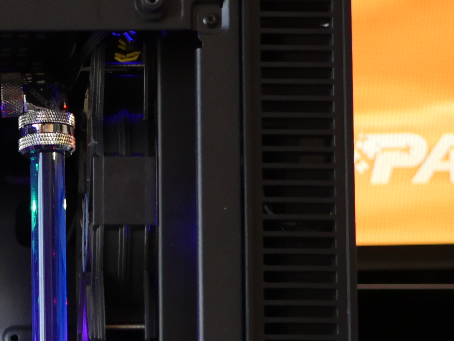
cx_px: -150
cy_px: 521
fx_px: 2347
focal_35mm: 179
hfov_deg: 10.8
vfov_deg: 8.1
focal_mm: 25
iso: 800
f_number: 1.7
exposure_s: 1/125
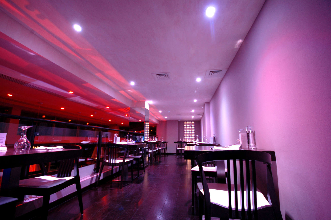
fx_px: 138
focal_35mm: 15
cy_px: 110
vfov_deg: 77.2
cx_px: 166
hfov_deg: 100.4
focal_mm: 10
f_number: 4
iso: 400
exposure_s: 1/5
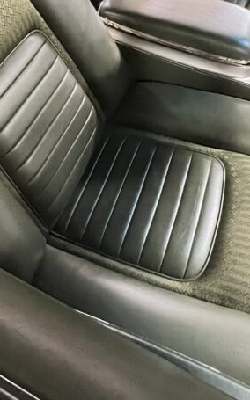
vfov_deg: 57.1
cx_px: 100
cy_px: 84
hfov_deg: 40.4
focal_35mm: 31
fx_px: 338
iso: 2000
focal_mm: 1.57
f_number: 1.8
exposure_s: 1/20
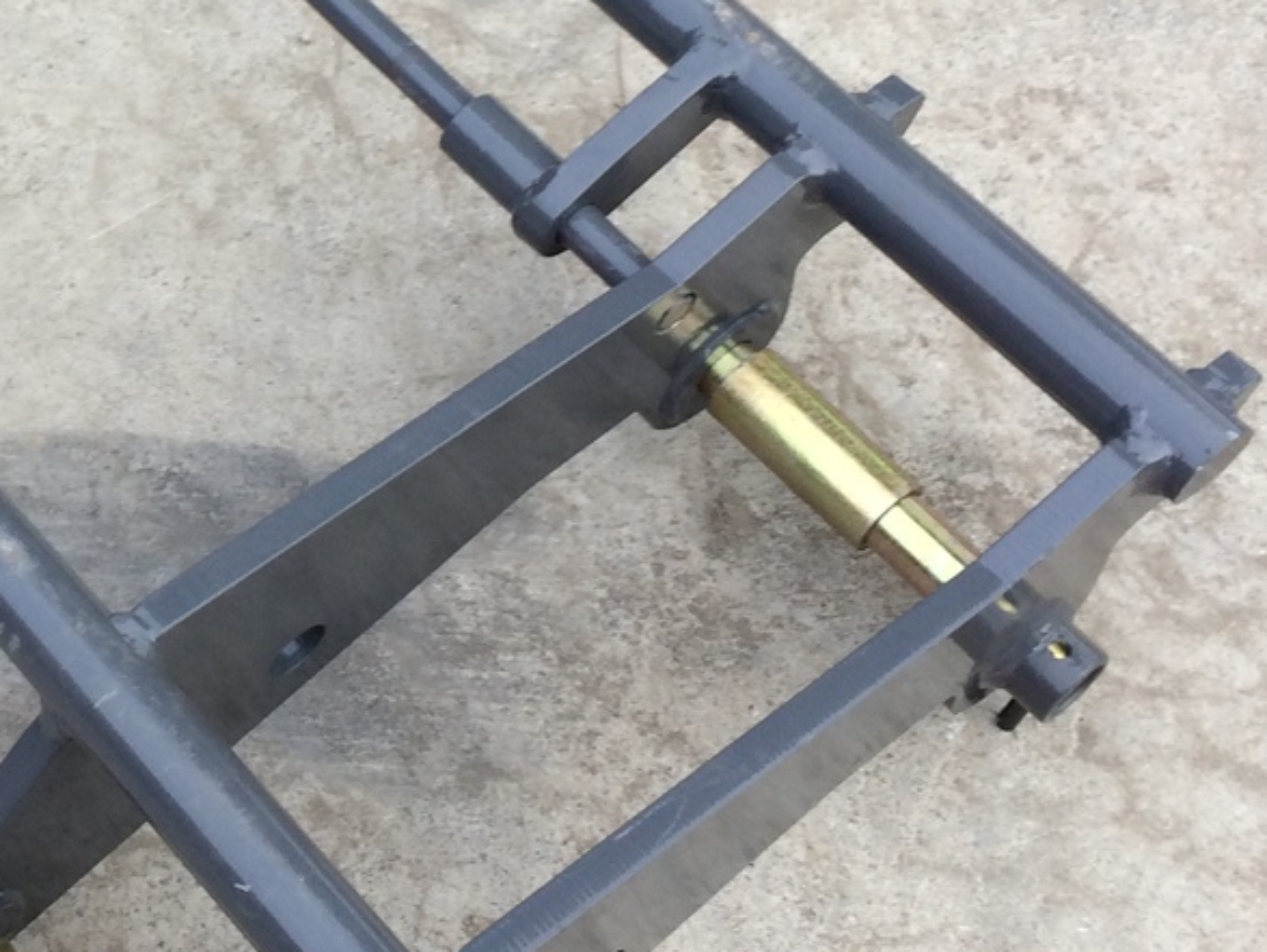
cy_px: 171
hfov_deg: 23.3
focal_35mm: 79
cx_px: -91
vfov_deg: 18.5
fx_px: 2893
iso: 32
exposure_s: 1/100
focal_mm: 4.15
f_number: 2.2
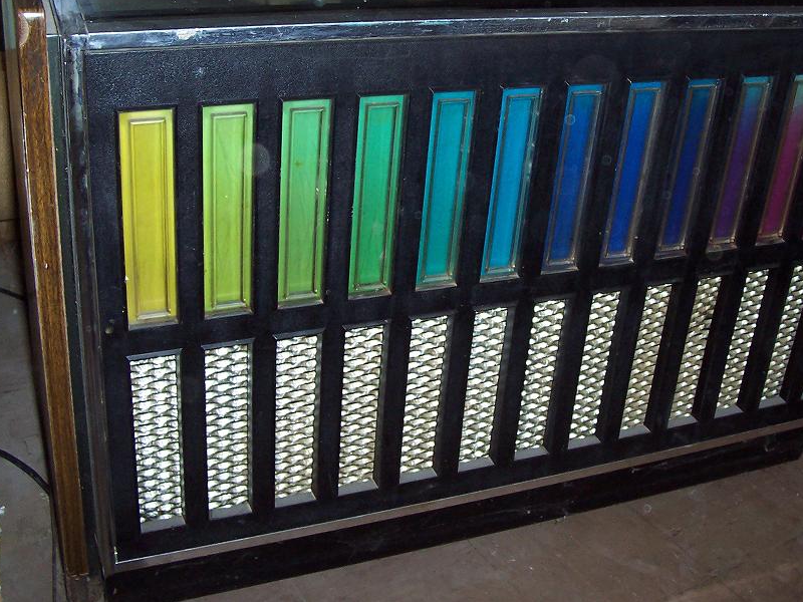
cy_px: 224
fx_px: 1090
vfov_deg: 30.7
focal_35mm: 47
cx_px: 480
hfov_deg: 40.3
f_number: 2.8
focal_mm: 5.6
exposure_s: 1/60
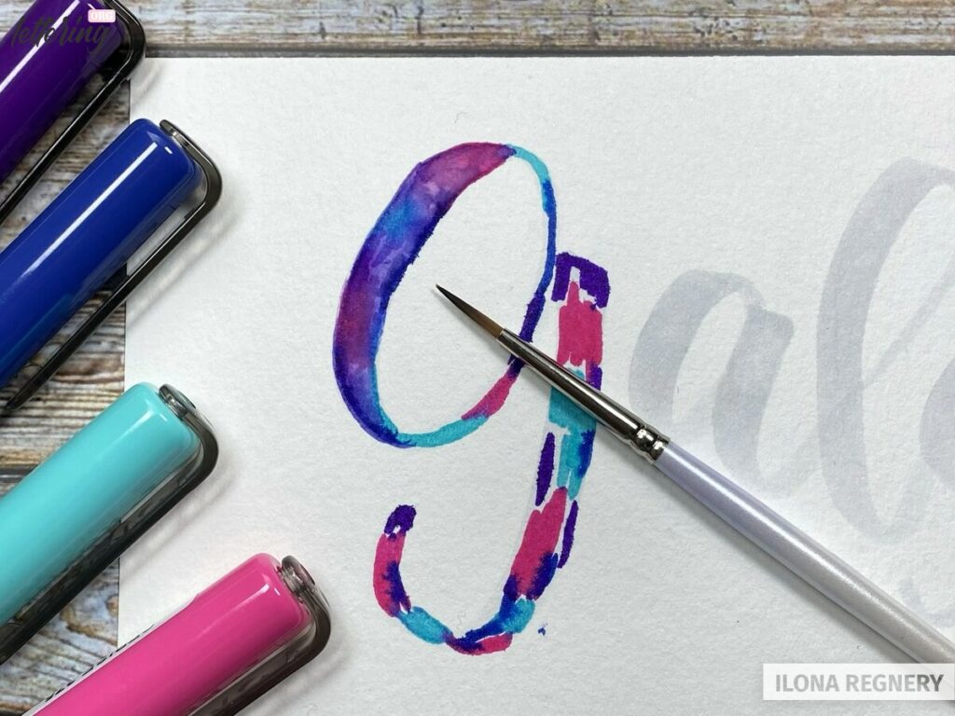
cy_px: 358
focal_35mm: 49
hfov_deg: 38.9
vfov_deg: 29.7
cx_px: 478
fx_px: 1352
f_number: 1.8
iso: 40
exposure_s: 1/140
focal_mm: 4.25
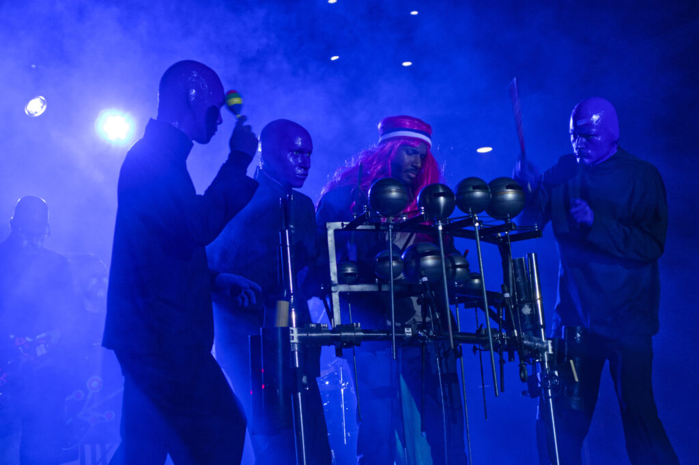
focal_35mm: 72
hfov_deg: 28.1
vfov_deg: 18.9
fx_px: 1397
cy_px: 232
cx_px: 350
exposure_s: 1/80
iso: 640
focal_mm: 48
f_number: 5.6
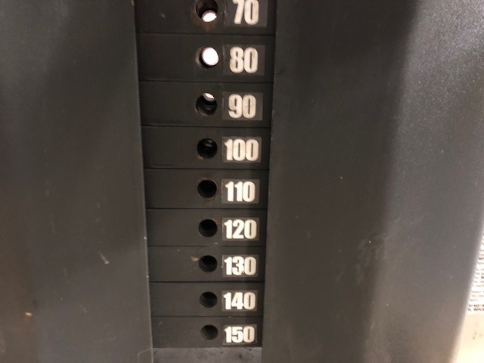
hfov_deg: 61.7
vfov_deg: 48.2
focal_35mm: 29
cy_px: 182
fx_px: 405
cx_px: 242
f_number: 1.8
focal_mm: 3.99
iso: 160
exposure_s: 1/4
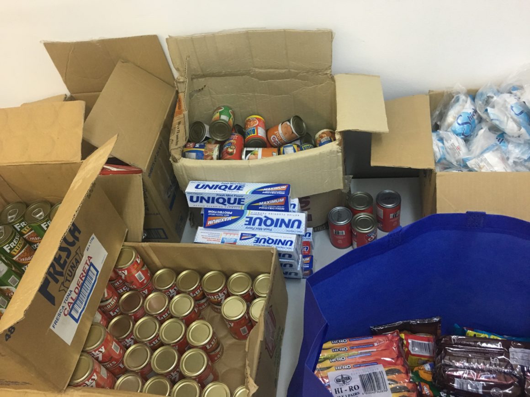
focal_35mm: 29
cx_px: 265
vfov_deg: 48.2
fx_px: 444
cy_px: 198
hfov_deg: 61.7
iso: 160
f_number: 2.2
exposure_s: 1/30
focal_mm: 4.15
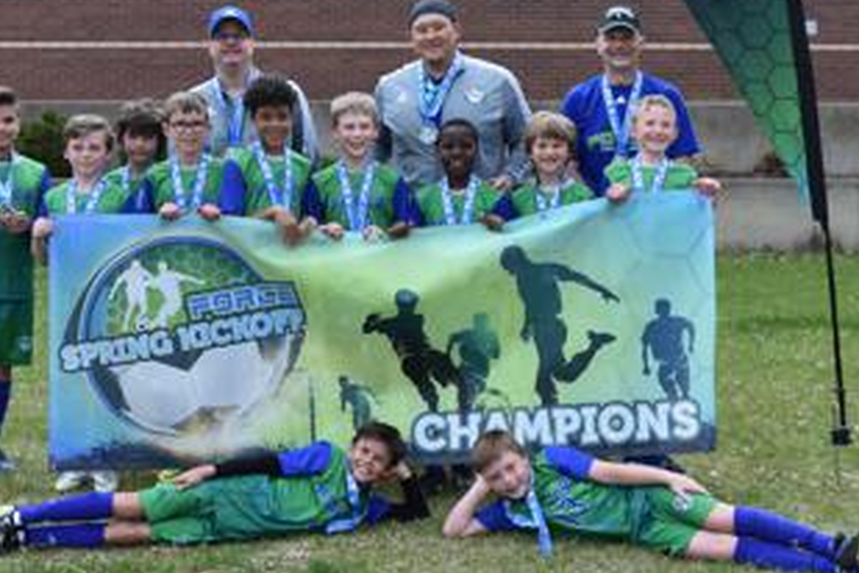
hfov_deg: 31.4
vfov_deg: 21.2
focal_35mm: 64
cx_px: 450
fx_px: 1527
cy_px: 202
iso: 400
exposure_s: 1/1250
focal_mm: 24
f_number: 5
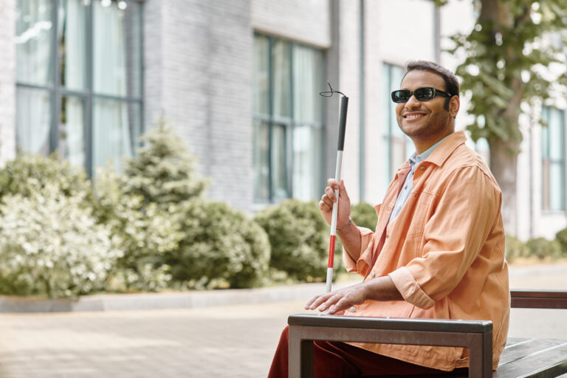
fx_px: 1339
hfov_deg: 23.9
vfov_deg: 16.1
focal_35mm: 85
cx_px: 284
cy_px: 189
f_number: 3.5
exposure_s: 1/320
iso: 200
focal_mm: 85
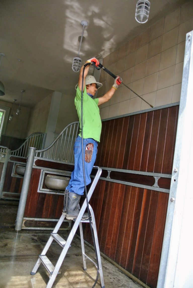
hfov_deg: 48.1
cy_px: 144
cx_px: 96
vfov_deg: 67.3
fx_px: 216
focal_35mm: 27
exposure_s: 1/80
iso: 200
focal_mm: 10
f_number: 3.5
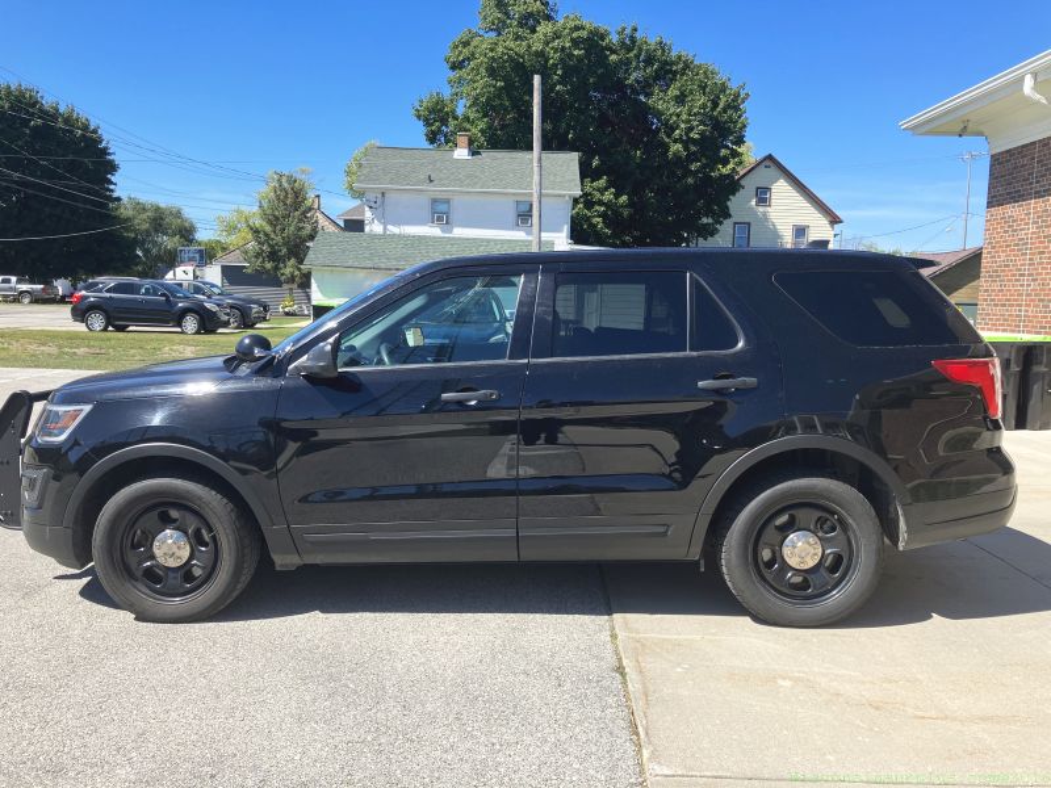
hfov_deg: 63.4
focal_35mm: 28
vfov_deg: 49.7
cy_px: 394
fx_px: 850
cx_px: 526
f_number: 1.8
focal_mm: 3.99
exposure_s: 1/1297
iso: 32
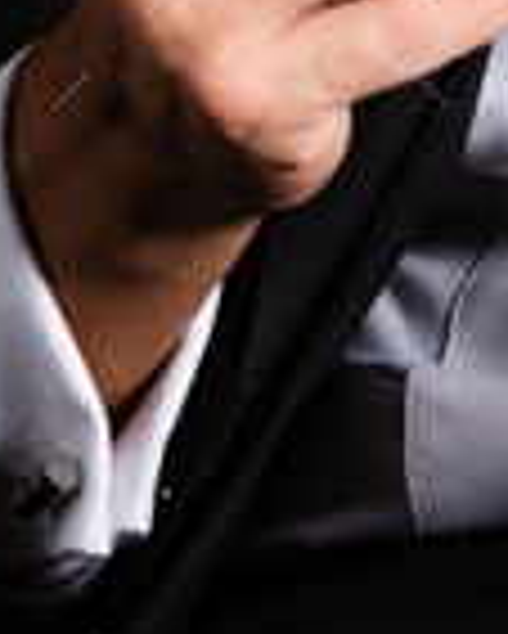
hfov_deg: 2.5
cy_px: -126
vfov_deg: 3.1
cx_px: 904
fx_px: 11583
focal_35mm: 617
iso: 160
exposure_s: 1/200
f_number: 5.6
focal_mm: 105
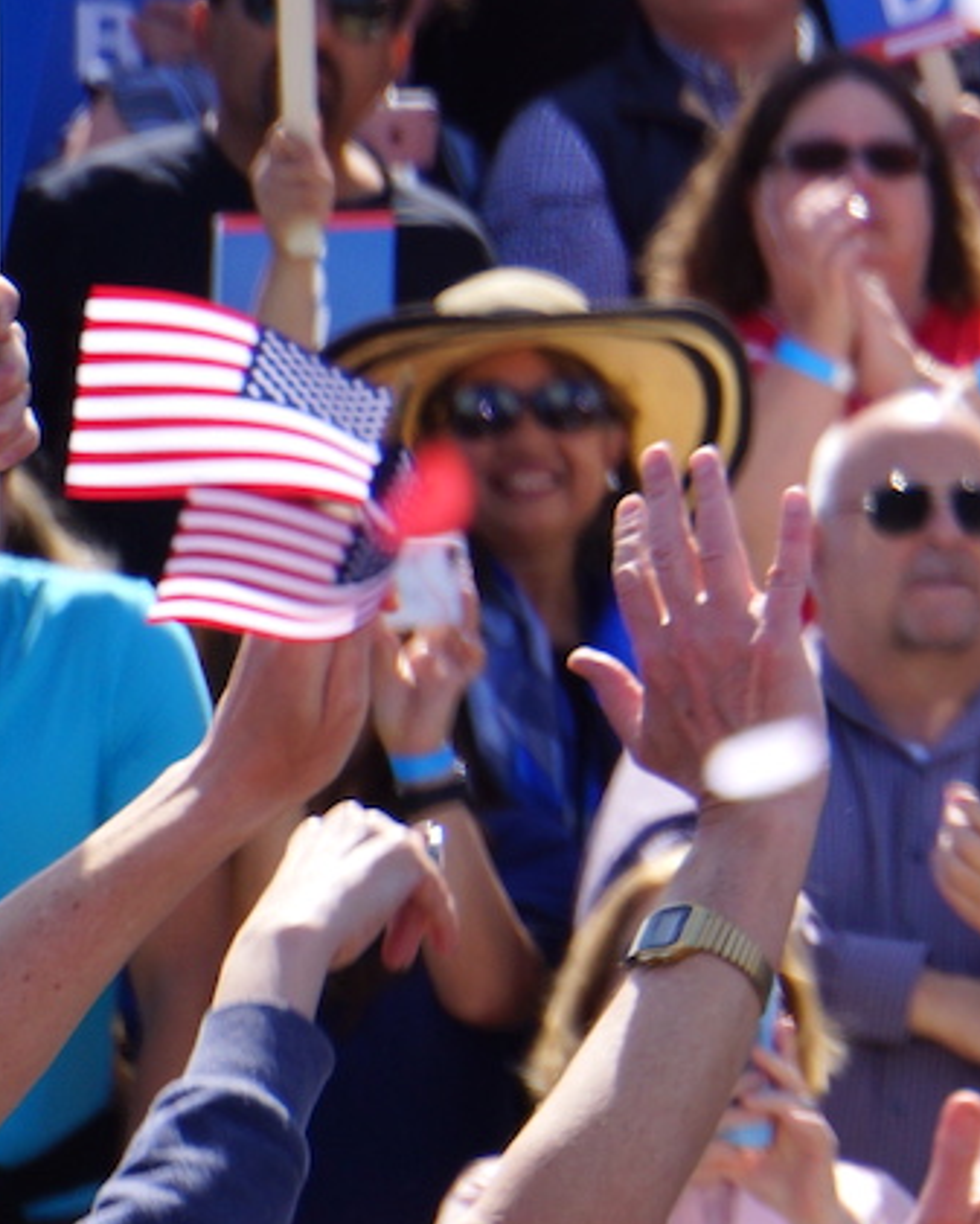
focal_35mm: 966
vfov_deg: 2.0
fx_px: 35010
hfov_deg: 1.6
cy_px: -67
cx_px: 2091
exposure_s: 1/320
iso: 100
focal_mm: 193
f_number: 6.3
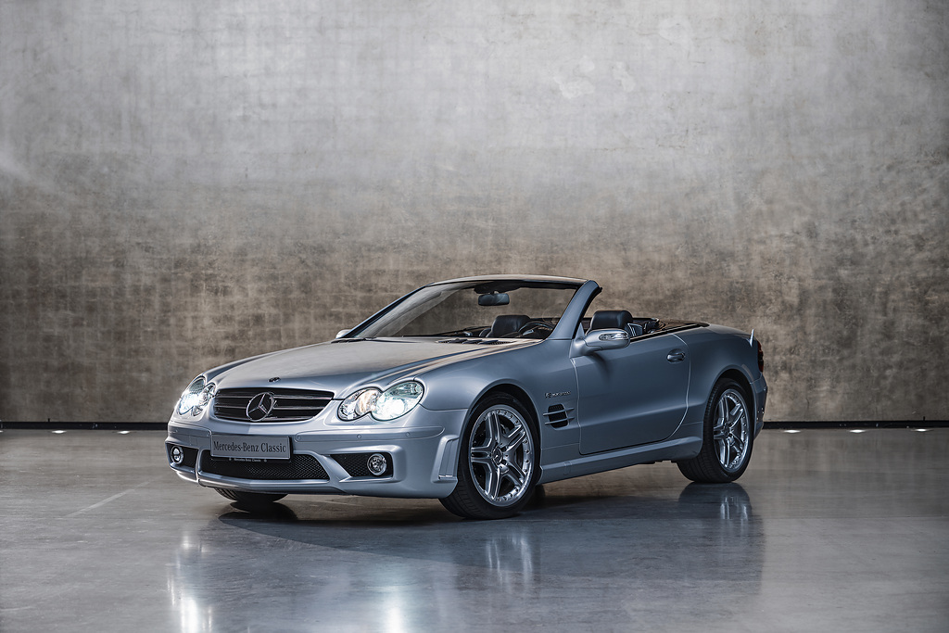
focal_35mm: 70
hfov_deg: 28.8
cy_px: 316
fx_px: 1845
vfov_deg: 19.5
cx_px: 474
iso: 50
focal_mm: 70
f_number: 4
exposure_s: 1/4
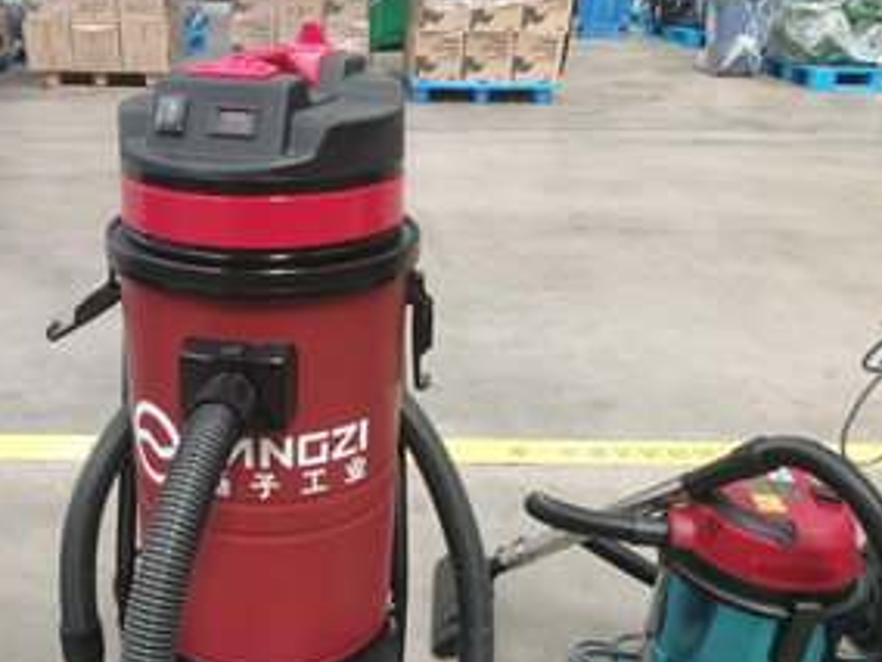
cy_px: 423
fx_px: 968
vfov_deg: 37.4
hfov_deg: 48.2
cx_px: 295
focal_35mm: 38
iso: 100
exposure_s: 1/100
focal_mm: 5.56
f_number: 1.6
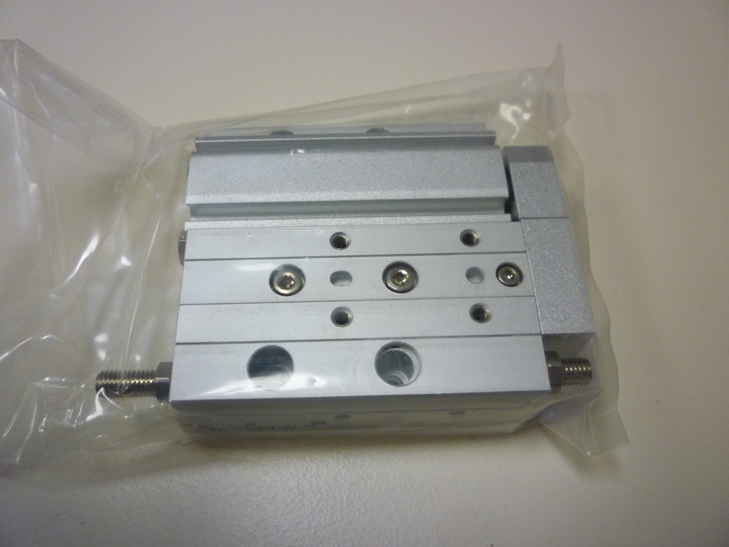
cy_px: 274
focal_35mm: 29
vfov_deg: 48.2
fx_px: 611
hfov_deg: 61.7
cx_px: 364
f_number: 3.3
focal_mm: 5.2
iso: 250
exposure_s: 1/30
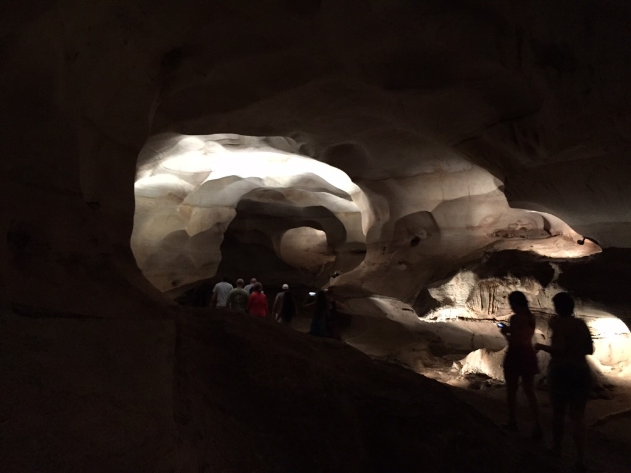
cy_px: 236
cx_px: 316
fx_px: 529
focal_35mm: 29
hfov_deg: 61.7
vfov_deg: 48.2
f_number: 2.2
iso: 800
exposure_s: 1/15
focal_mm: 4.15
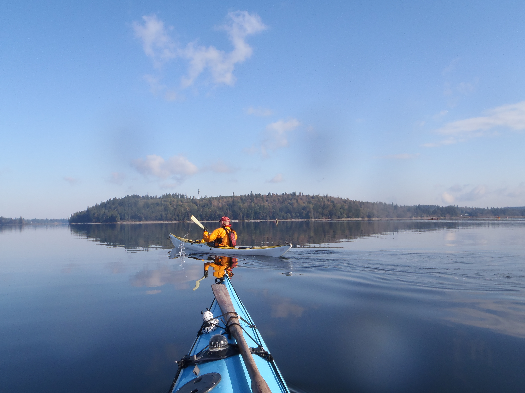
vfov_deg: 49.7
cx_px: 262
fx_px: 425
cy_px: 196
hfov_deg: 63.4
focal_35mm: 28
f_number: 4.5
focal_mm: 5
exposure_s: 1/500
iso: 80
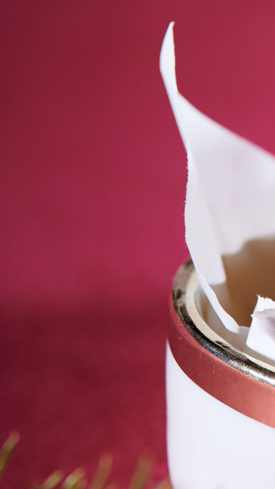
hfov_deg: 2.2
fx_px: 7129
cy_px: 191
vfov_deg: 3.9
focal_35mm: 550
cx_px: 595
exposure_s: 1/250
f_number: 3.5
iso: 250
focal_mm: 135
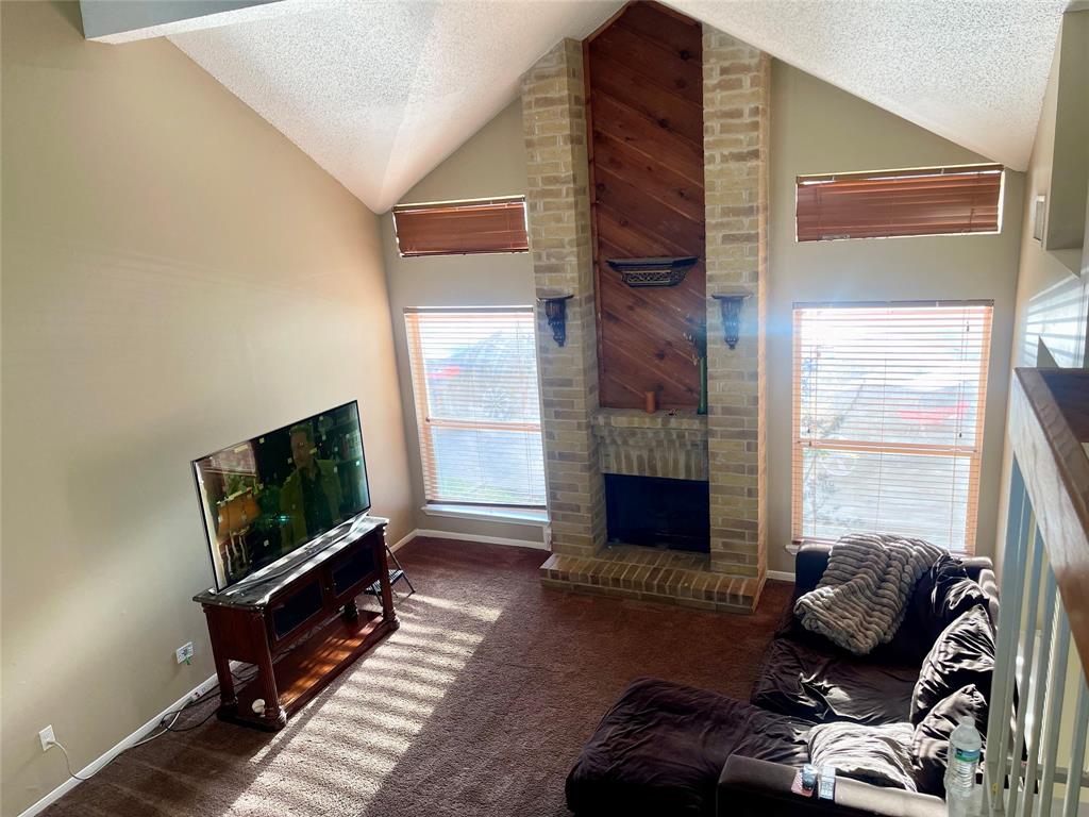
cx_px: 544
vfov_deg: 54.9
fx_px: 786
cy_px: 408
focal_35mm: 25
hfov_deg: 69.4
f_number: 1.6
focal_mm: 5.1
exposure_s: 1/120
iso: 125
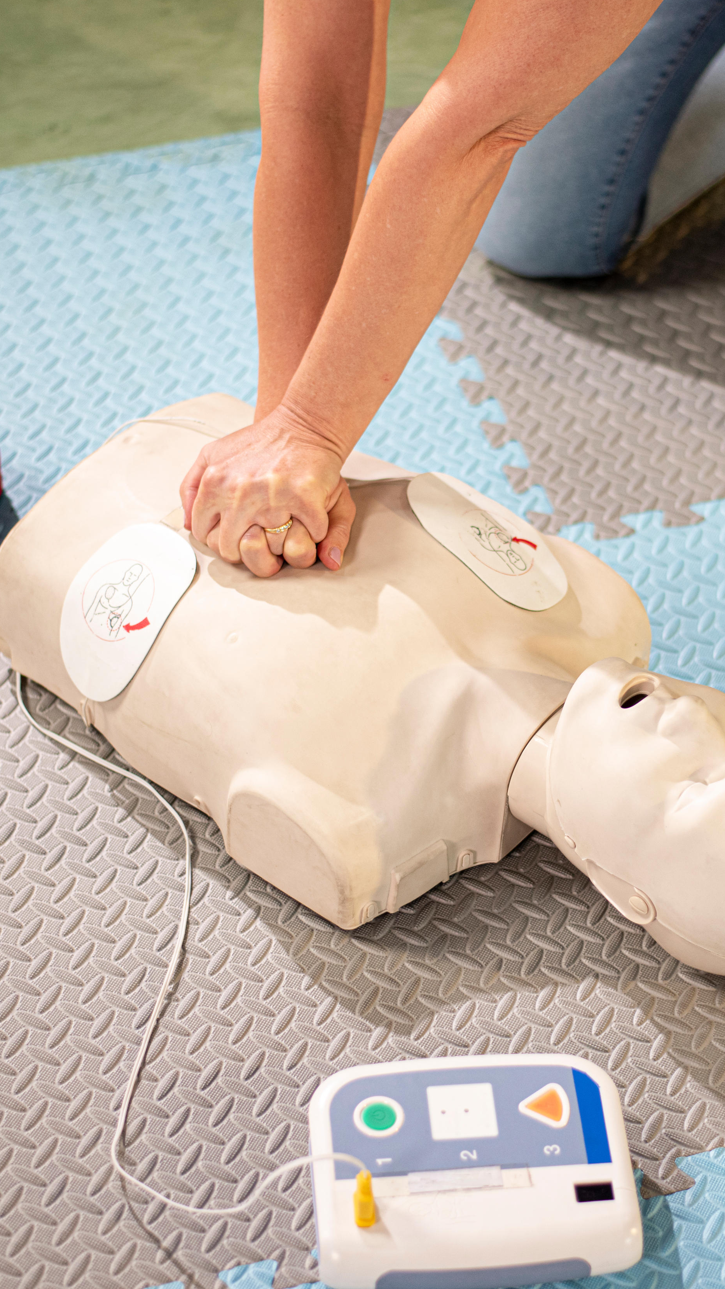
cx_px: 475
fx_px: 2700
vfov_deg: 26.9
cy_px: 643
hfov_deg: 15.3
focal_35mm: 79
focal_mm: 50
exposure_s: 1/320
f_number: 2
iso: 500
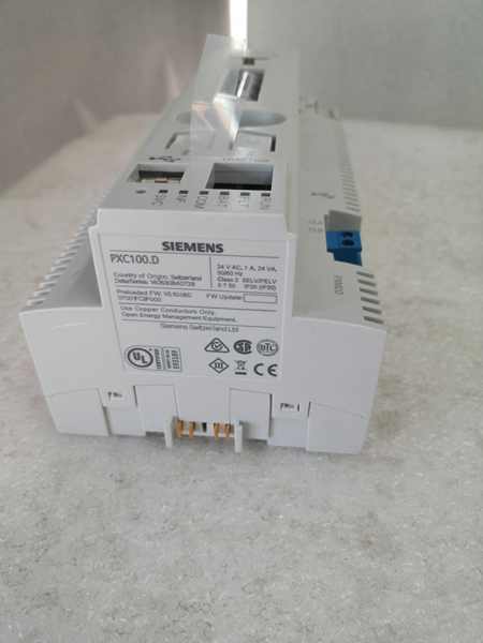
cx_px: 242
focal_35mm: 27
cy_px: 322
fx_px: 502
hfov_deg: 51.4
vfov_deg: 65.3
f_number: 1.8
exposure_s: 1/50
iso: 80
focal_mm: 3.95
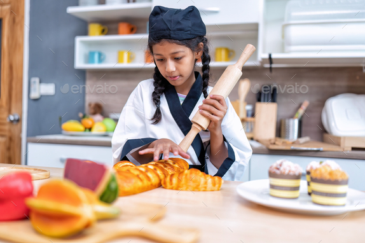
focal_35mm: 36
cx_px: 182
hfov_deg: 53.2
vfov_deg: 36.8
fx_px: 365
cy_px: 119
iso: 320
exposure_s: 1/400
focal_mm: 35
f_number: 1.4
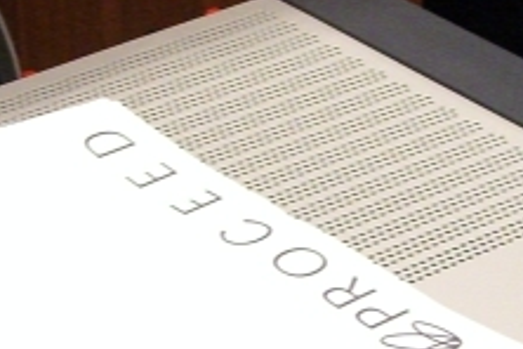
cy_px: 399
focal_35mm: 171
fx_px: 2484
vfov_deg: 8.0
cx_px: 257
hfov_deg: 12.0
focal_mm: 11.8
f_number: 3.6
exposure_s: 1/60
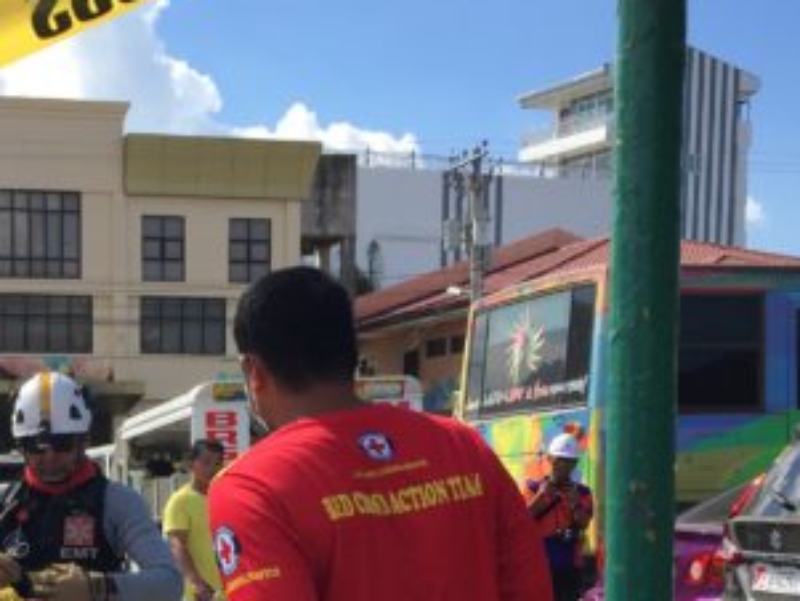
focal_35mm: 74
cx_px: 43
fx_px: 1711
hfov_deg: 25.3
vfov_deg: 19.1
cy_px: 665
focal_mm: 4.15
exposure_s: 1/1464
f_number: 2.2
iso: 32
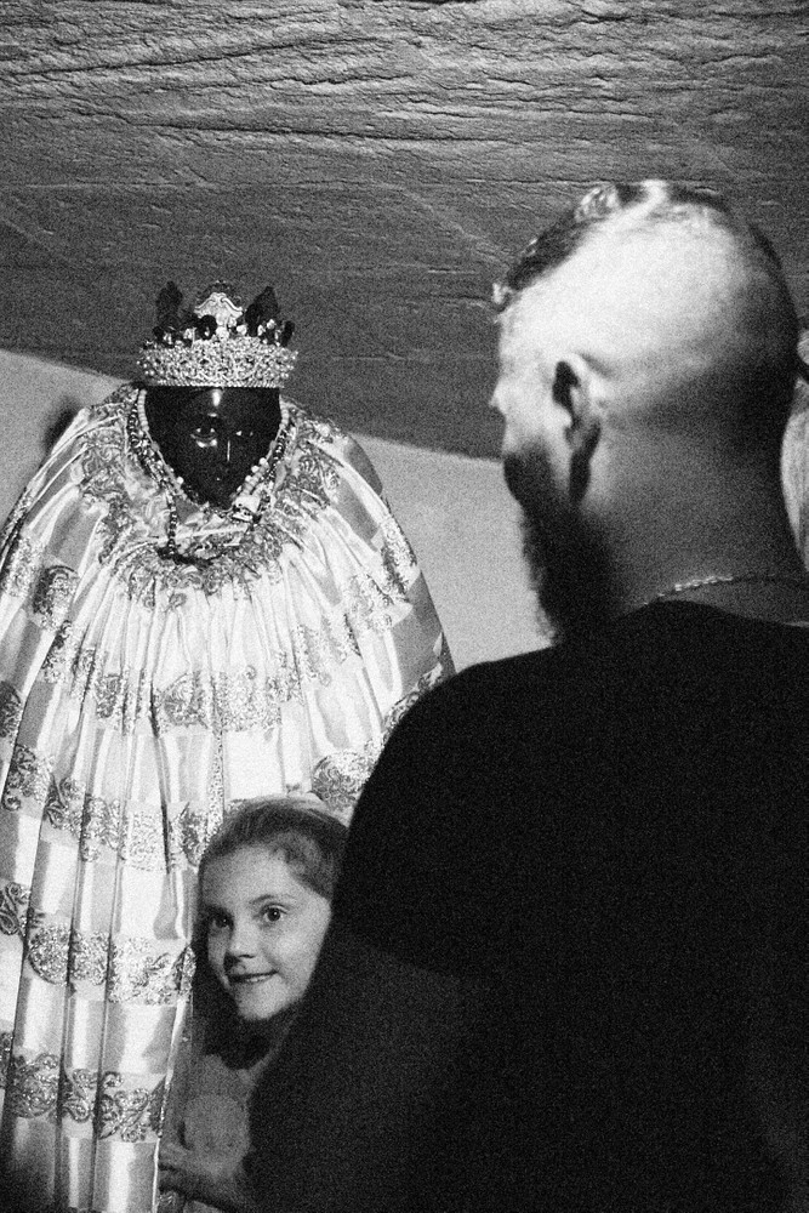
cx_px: 404
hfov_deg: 18.2
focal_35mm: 75
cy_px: 606
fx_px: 2527
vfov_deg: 27.0
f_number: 2.8
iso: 800
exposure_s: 1/125
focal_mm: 34
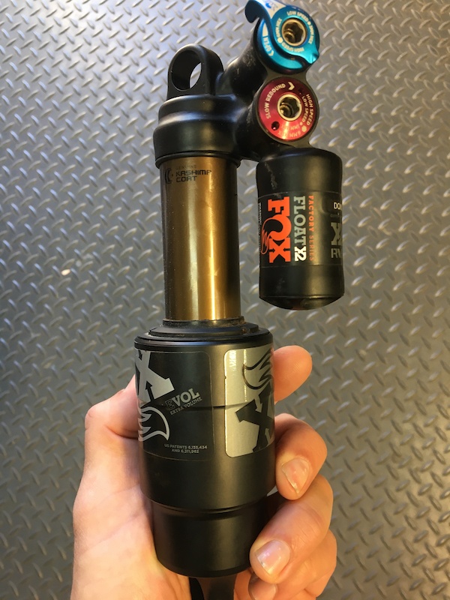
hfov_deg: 48.2
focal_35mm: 29
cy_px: 300
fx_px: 503
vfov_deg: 61.7
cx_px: 225
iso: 50
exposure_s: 1/30
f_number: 2.2
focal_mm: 4.15
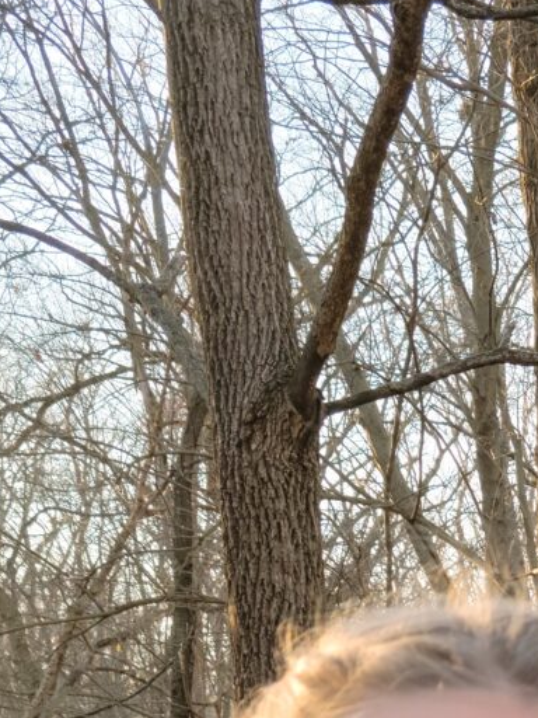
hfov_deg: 12.0
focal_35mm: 112
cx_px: 1005
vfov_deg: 15.8
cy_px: 1144
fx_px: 2321
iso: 32
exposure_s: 1/59
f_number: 2
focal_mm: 5.9
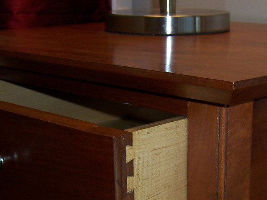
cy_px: 184
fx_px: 617
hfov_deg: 24.3
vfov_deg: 18.1
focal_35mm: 80
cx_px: 169
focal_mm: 6.7
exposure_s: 1/60
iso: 80
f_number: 3.4
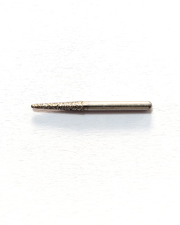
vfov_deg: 54.2
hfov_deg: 44.5
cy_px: 111
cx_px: 84
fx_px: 220
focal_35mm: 33
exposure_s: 1/120
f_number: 1.8
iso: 64
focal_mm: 7
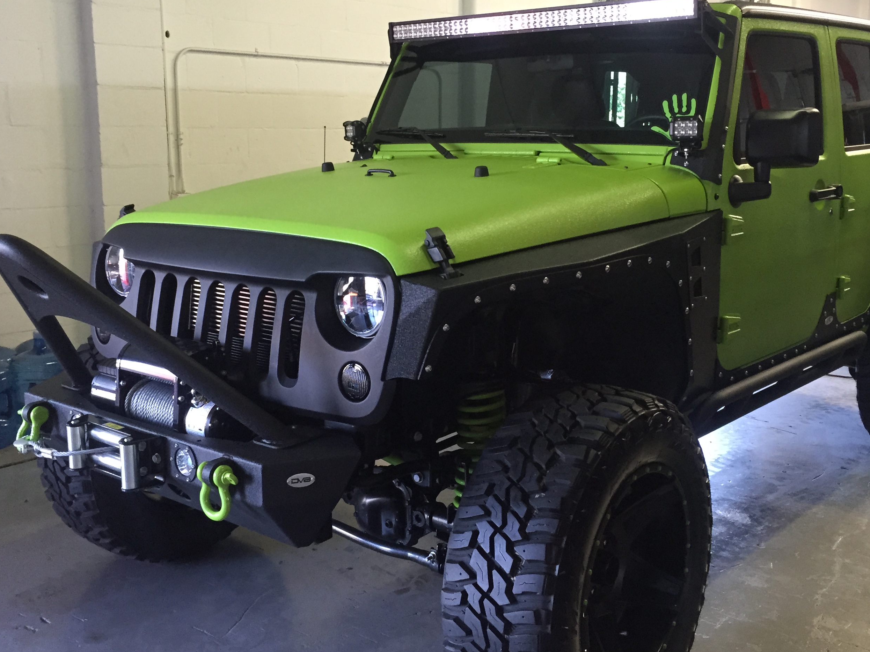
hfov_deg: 49.0
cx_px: 454
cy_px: 279
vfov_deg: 37.6
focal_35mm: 38
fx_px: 955
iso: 160
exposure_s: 1/30
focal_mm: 4.15
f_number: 2.2
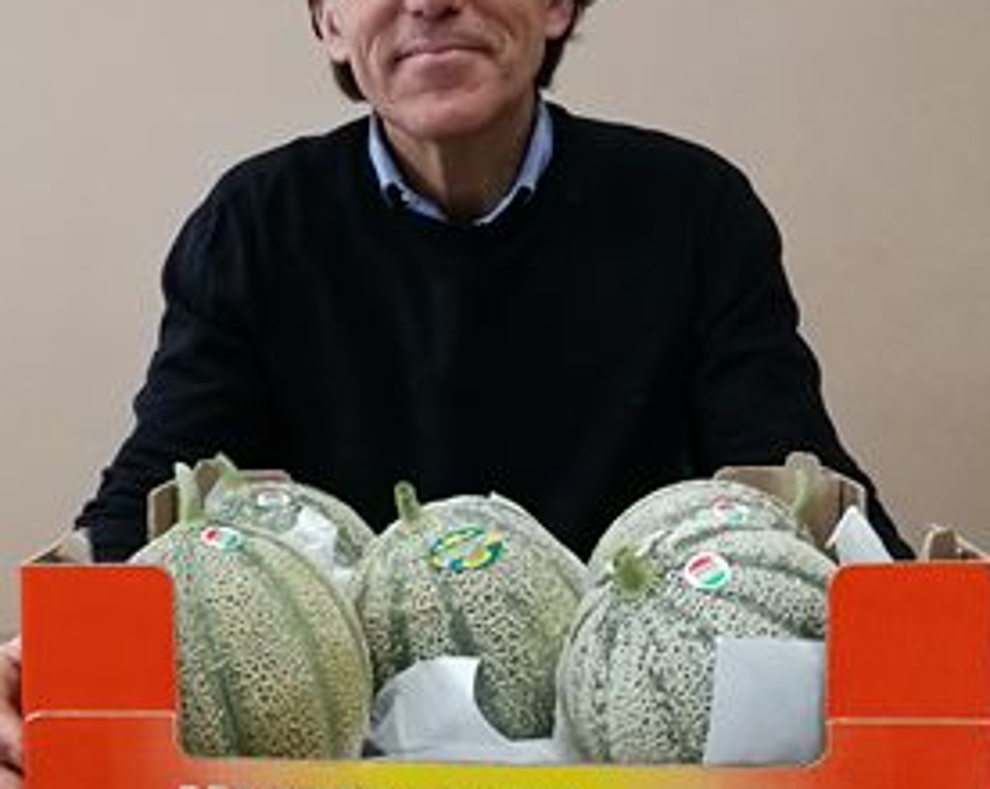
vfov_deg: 34.0
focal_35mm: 44
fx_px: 1287
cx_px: 416
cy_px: 339
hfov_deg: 41.9
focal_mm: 4.5
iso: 640
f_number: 2.2
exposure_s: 1/20
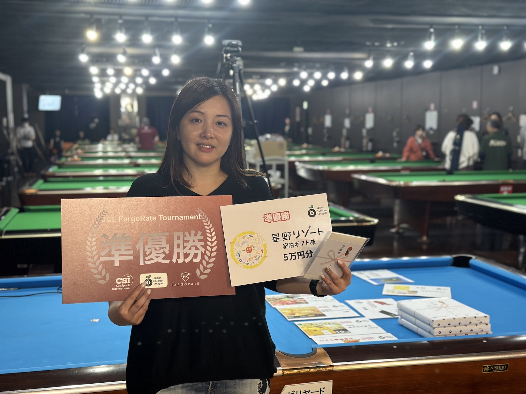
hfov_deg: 39.7
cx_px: 263
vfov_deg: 30.3
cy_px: 197
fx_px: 729
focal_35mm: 48
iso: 250
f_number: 1.78
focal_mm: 6.86
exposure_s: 1/50
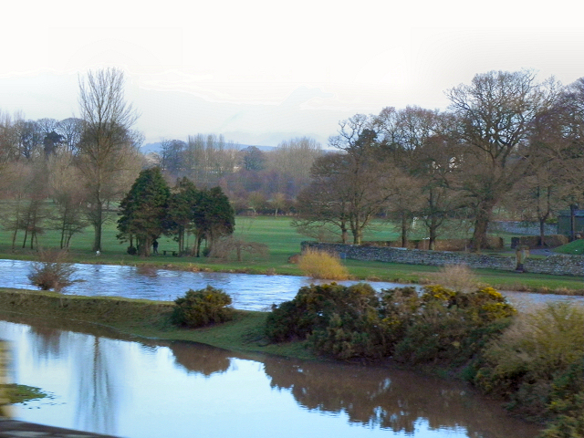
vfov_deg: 14.1
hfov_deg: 18.7
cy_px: 219
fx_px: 1771
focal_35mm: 105
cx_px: 292
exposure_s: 1/104
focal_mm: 18.8
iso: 800
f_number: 7.1
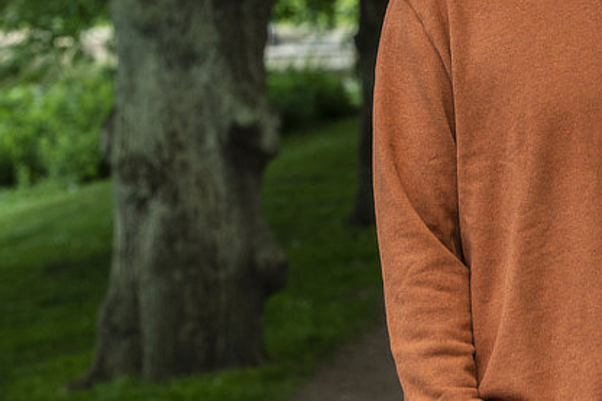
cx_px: 802
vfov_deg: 6.8
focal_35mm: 202
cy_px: 160
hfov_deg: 10.0
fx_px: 3376
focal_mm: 70
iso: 640
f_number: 6.3
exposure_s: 1/400
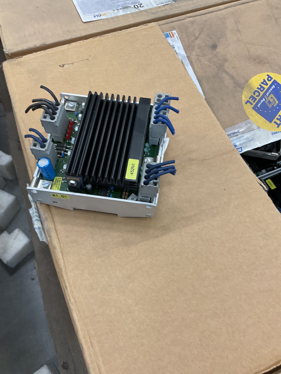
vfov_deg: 61.7
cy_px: 187
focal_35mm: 29
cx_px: 140
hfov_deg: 48.2
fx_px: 314
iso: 80
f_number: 1.8
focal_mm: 3
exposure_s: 1/50
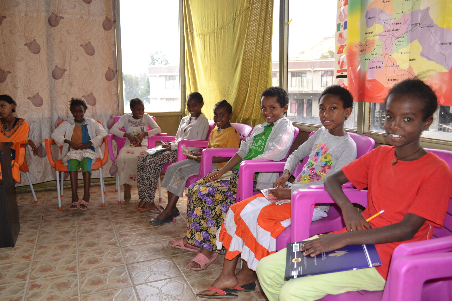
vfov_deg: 47.9
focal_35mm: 27
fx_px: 339
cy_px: 150
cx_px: 226
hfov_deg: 67.4
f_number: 4
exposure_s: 1/125
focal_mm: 18
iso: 360
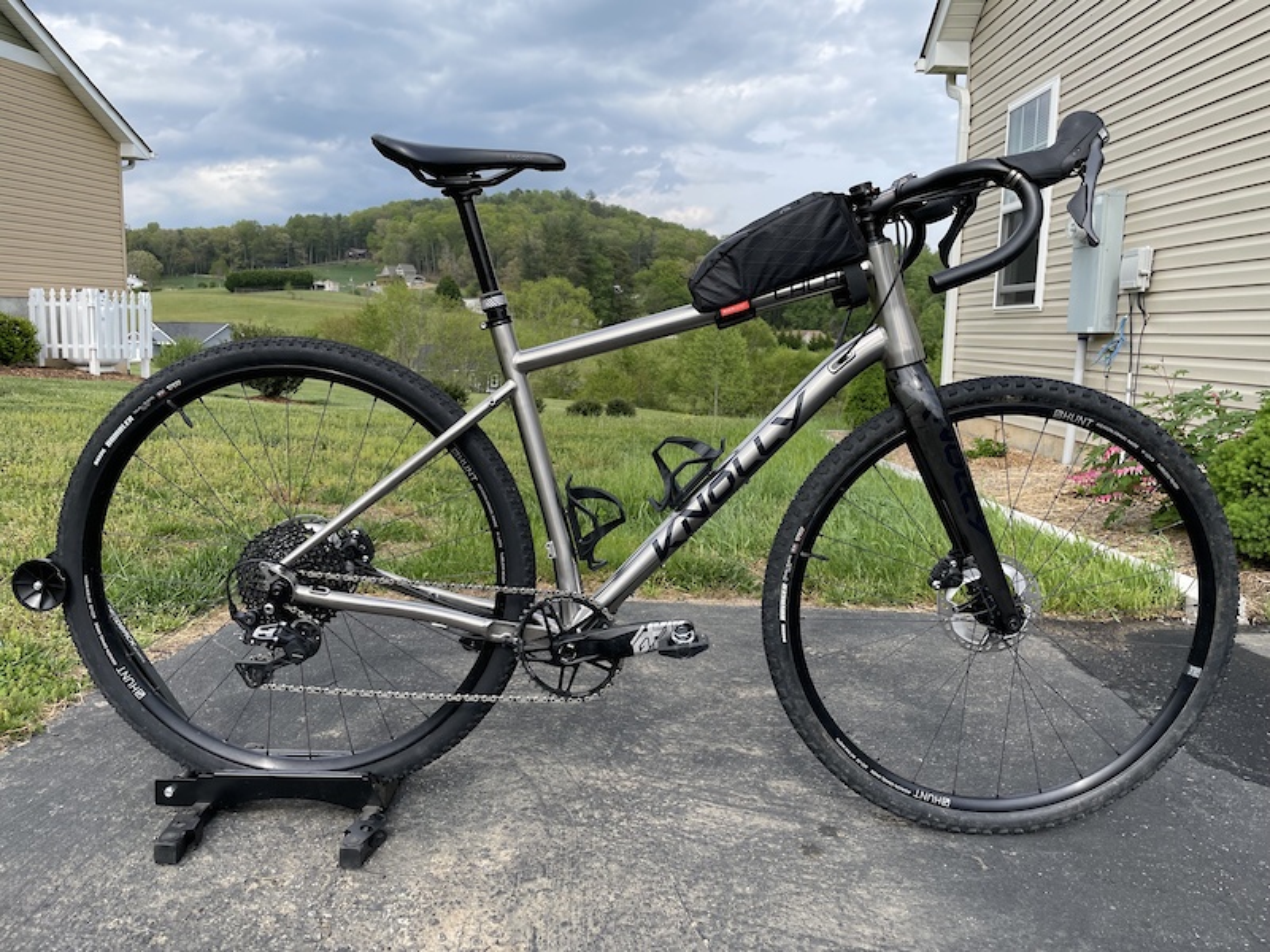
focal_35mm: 26
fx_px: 954
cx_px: 635
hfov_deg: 67.3
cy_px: 476
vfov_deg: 53.1
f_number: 1.6
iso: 32
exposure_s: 1/1416
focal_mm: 4.2
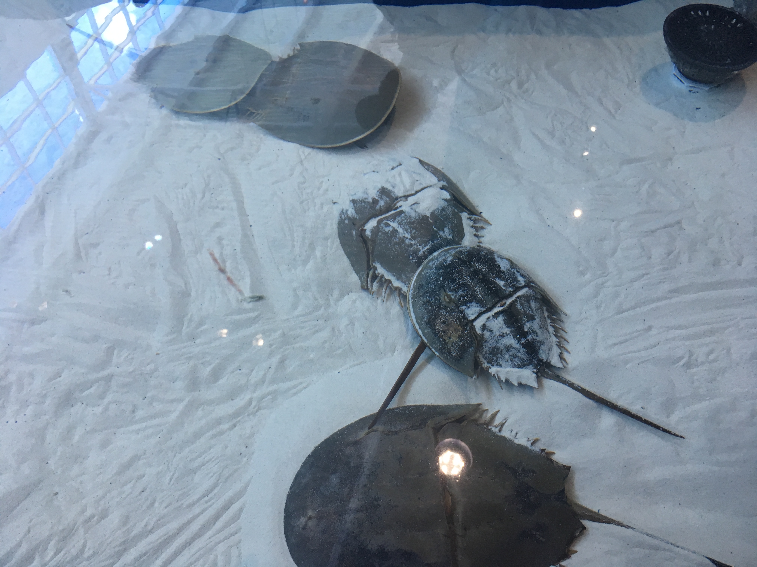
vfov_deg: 48.2
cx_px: 378
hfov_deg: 61.7
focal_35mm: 29
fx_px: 634
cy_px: 284
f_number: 2.2
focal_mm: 4.15
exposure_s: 1/30
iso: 64
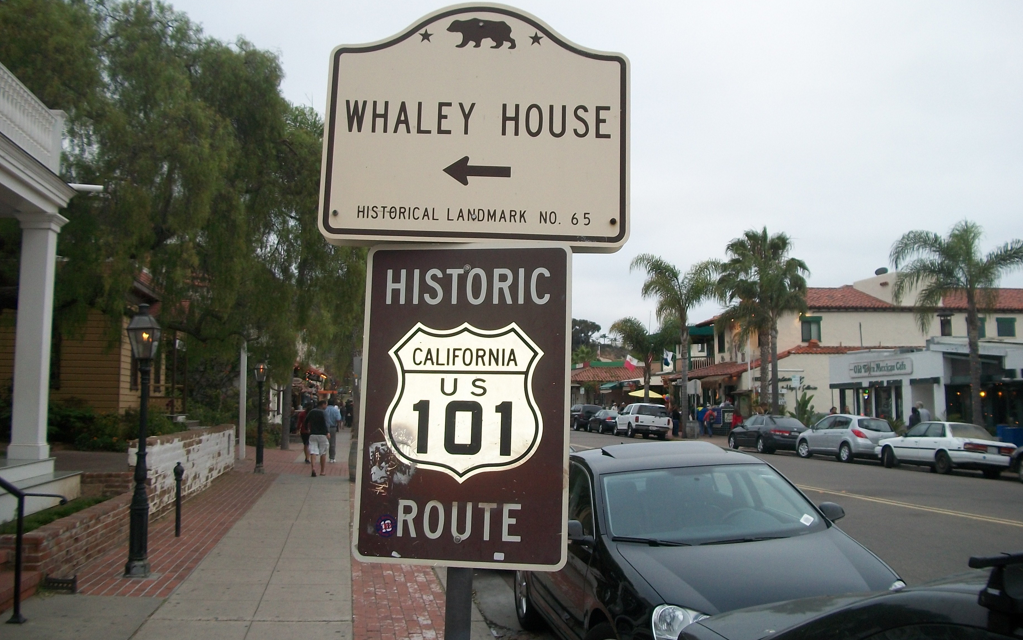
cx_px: 512
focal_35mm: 34
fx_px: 948
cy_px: 283
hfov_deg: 56.7
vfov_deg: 37.2
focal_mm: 5.7
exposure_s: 1/125
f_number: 2.9
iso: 80
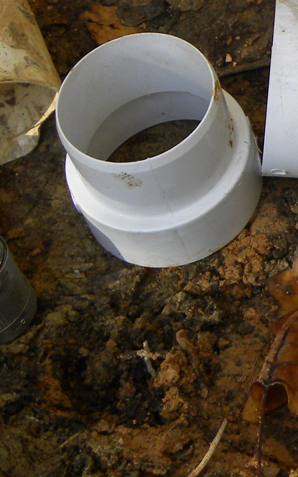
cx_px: 489
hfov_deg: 11.3
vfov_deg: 18.5
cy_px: 23
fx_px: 1428
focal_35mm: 110
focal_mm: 6.6
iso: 92
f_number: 3.2
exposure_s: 1/89.8
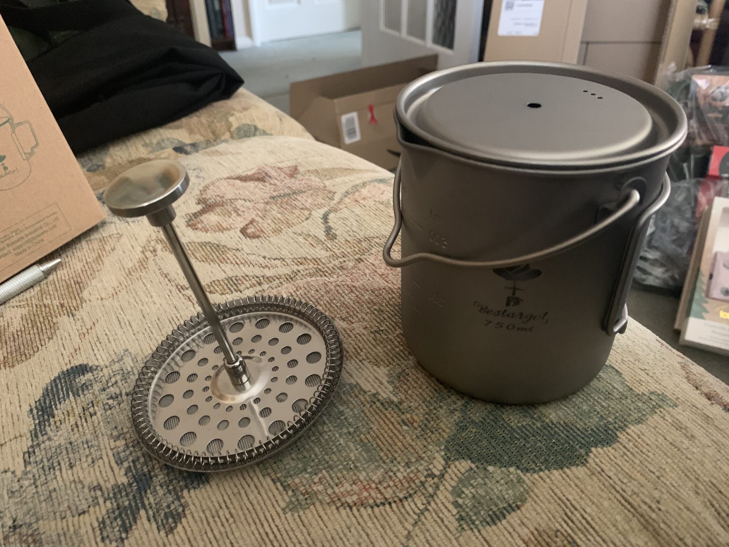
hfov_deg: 67.3
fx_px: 548
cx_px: 364
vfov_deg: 53.1
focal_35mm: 26
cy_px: 274
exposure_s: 1/30
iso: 800
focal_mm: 4.25
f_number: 1.8
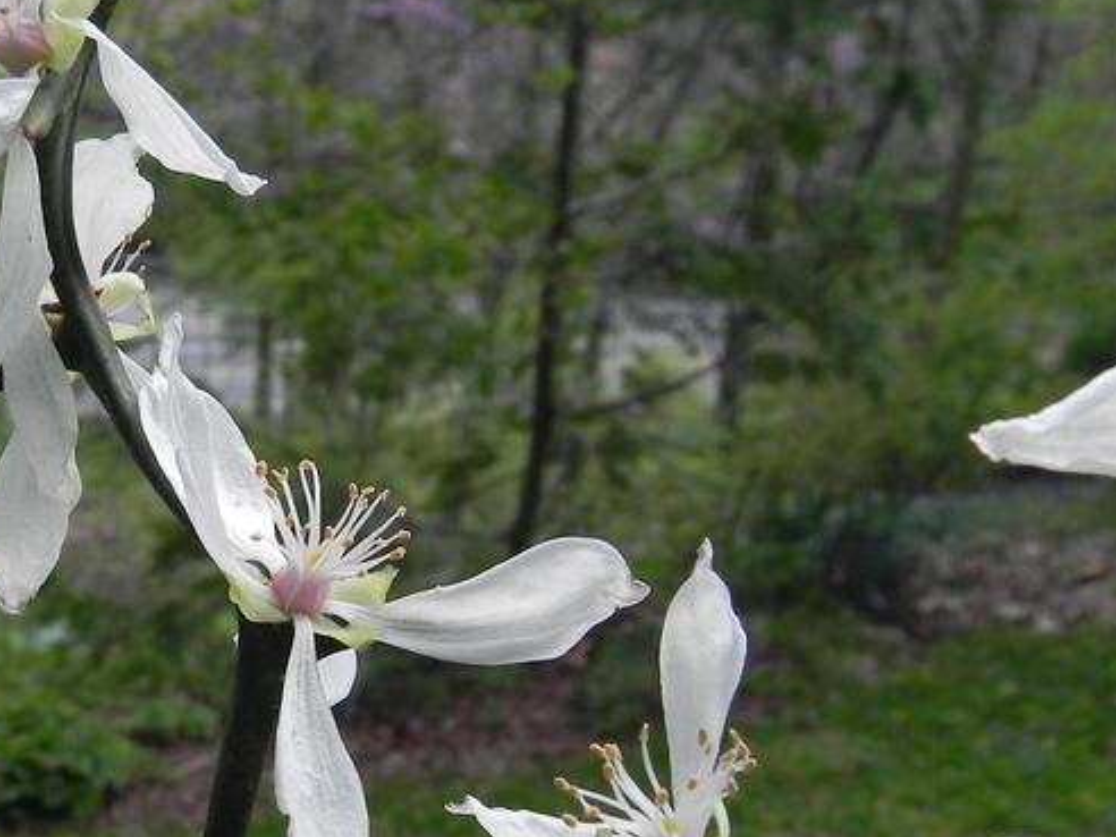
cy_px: 749
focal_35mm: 59
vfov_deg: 24.1
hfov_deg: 31.5
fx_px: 1902
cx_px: 161
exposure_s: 1/164
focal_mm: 5.2
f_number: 5
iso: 160
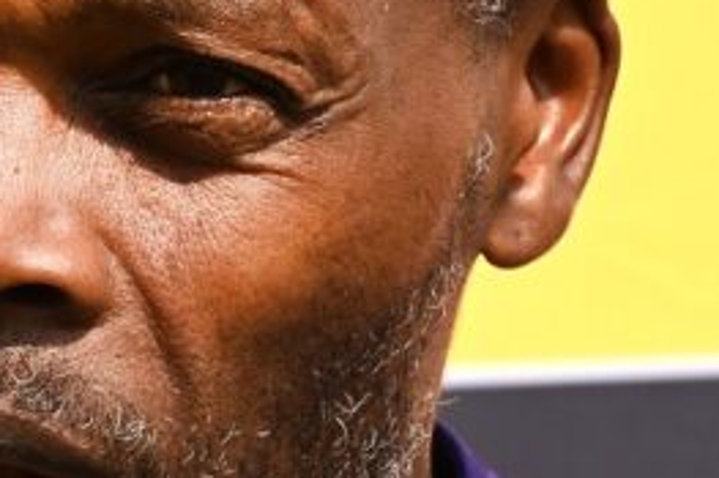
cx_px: 82
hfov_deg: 2.3
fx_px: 18183
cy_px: 306
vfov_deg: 1.5
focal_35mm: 911
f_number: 14
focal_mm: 200
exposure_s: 1/250
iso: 250
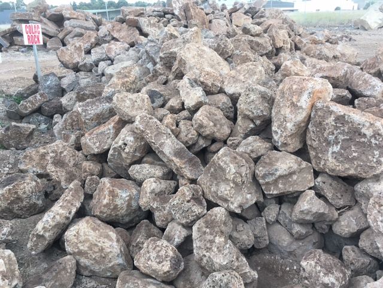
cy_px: 144
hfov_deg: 61.7
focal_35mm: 29
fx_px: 321
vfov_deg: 48.2
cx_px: 192
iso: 25
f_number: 2.2
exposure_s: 1/33
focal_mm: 4.15
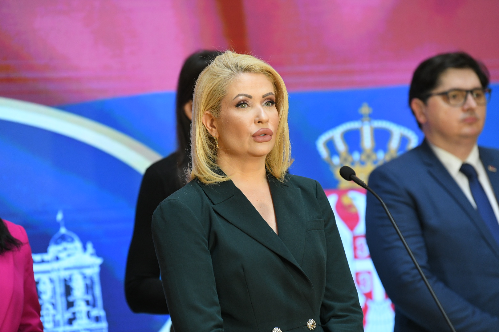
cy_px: 166
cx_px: 250
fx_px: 2772
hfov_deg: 10.3
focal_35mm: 200
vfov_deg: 6.9
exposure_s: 1/320
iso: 3200
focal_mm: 200
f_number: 4
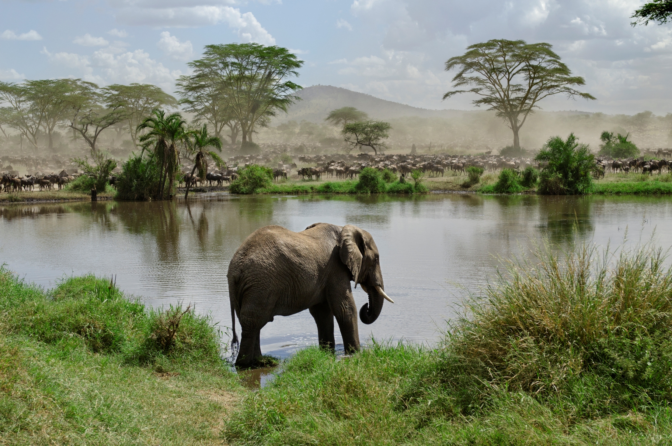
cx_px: 336
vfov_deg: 20.1
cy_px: 223
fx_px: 1258
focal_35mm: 68
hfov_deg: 29.9
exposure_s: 1/1600
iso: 100
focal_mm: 45
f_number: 4
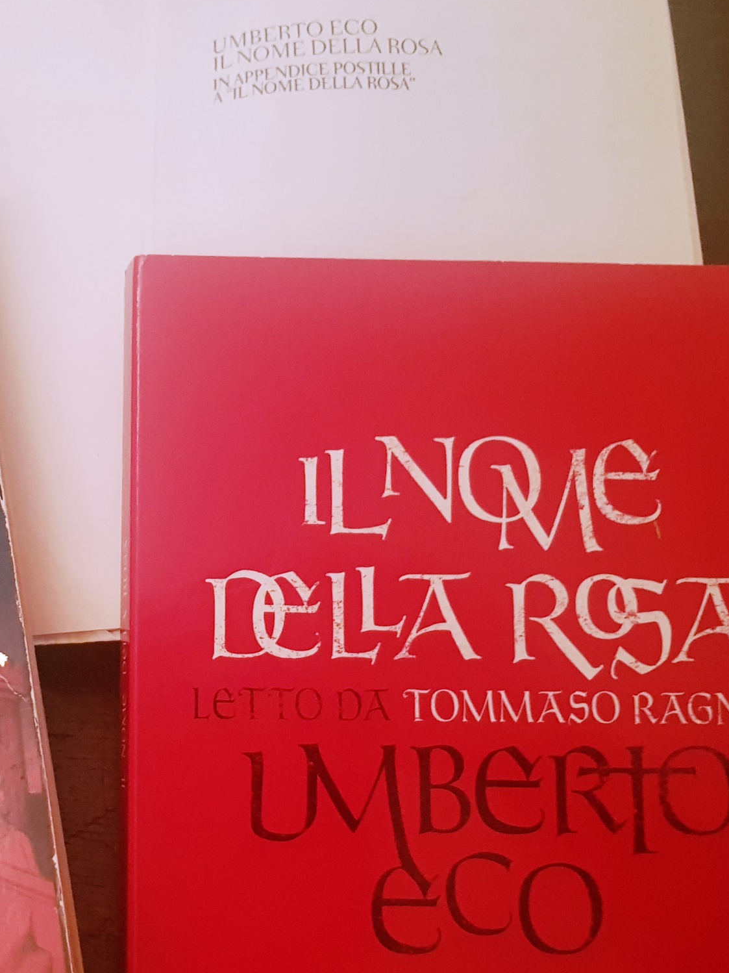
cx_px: 137
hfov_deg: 29.0
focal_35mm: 49
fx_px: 1376
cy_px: 580
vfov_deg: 38.8
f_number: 1.7
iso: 250
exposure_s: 1/10
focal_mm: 4.2
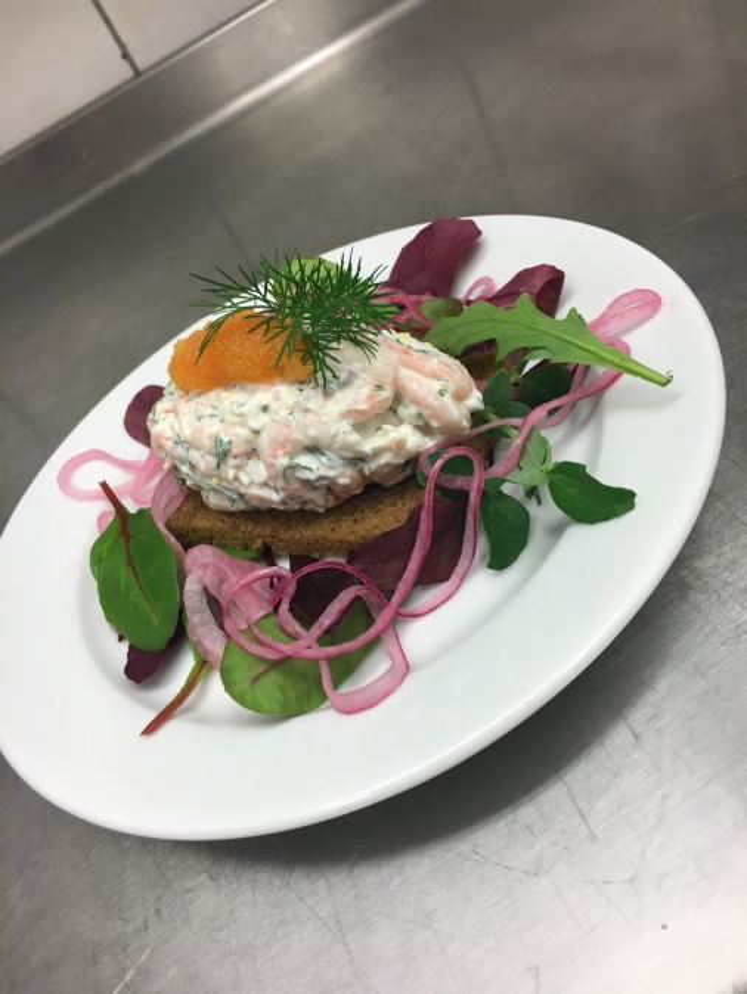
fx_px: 834
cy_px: 497
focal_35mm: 29
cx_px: 374
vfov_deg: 61.6
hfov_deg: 48.3
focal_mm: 4.15
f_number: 2.2
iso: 32
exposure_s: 1/33
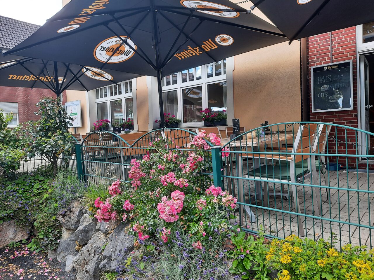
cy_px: 140
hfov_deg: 69.4
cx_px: 187
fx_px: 270
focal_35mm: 25
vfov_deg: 54.9
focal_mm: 4.6
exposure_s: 1/100
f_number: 2
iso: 40
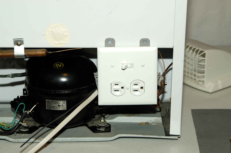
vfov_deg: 14.7
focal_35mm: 93
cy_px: 76
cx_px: 116
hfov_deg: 21.9
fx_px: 596
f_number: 5
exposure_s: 1/60
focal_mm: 62
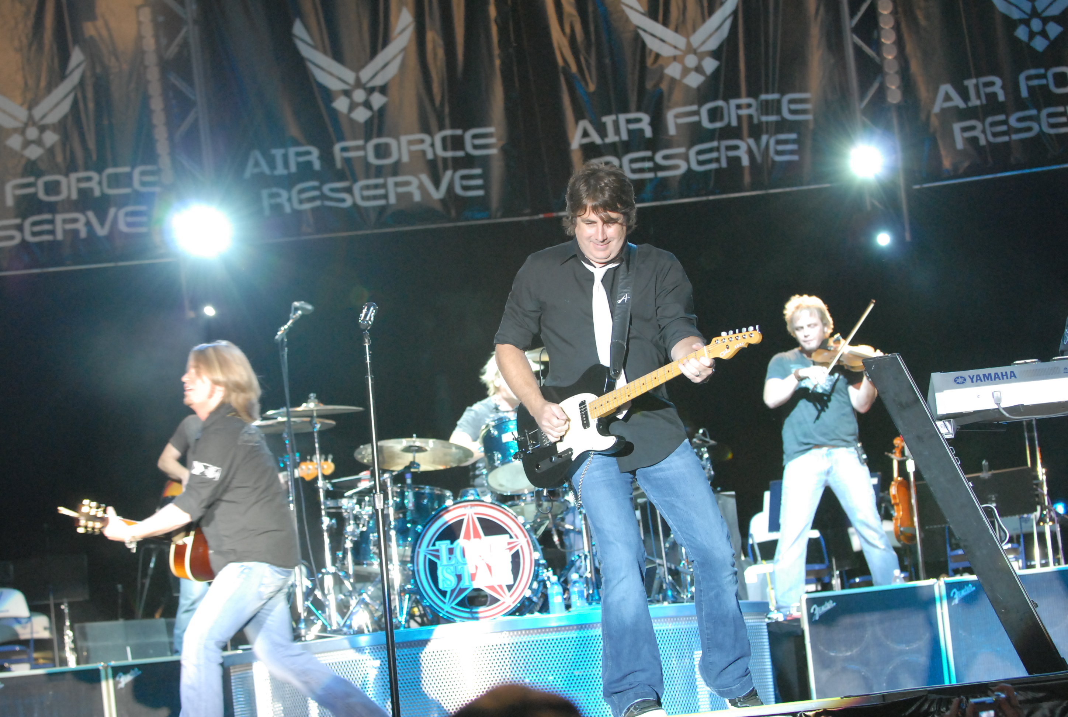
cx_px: 534
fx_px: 3121
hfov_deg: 19.4
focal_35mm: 105
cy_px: 358
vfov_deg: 13.1
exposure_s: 1/60
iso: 1000
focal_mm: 70
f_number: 4.5
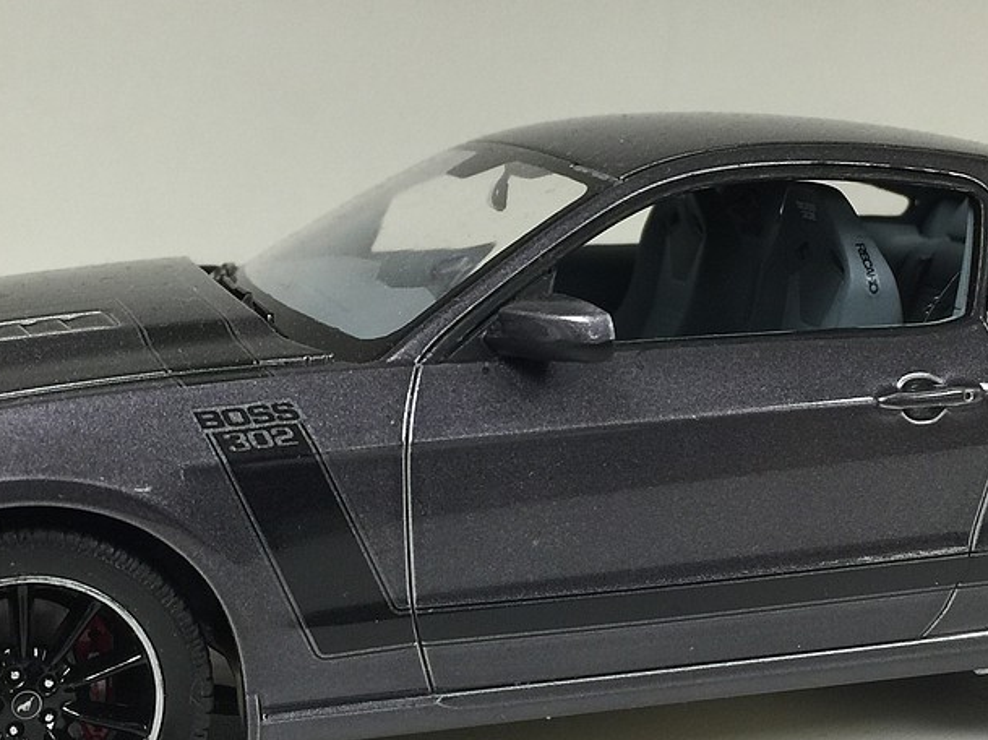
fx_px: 1740
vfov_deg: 24.0
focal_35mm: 61
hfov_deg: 31.7
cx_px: 501
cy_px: 351
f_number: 2.2
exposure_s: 1/30
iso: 32
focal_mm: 4.15
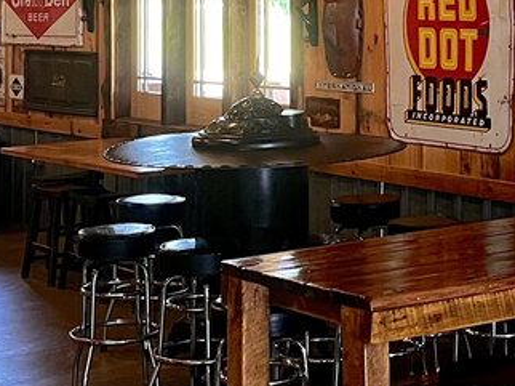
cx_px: 453
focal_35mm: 97
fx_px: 1442
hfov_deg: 19.9
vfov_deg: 14.7
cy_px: -74
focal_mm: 5.1
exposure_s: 1/60
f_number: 1.6
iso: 320
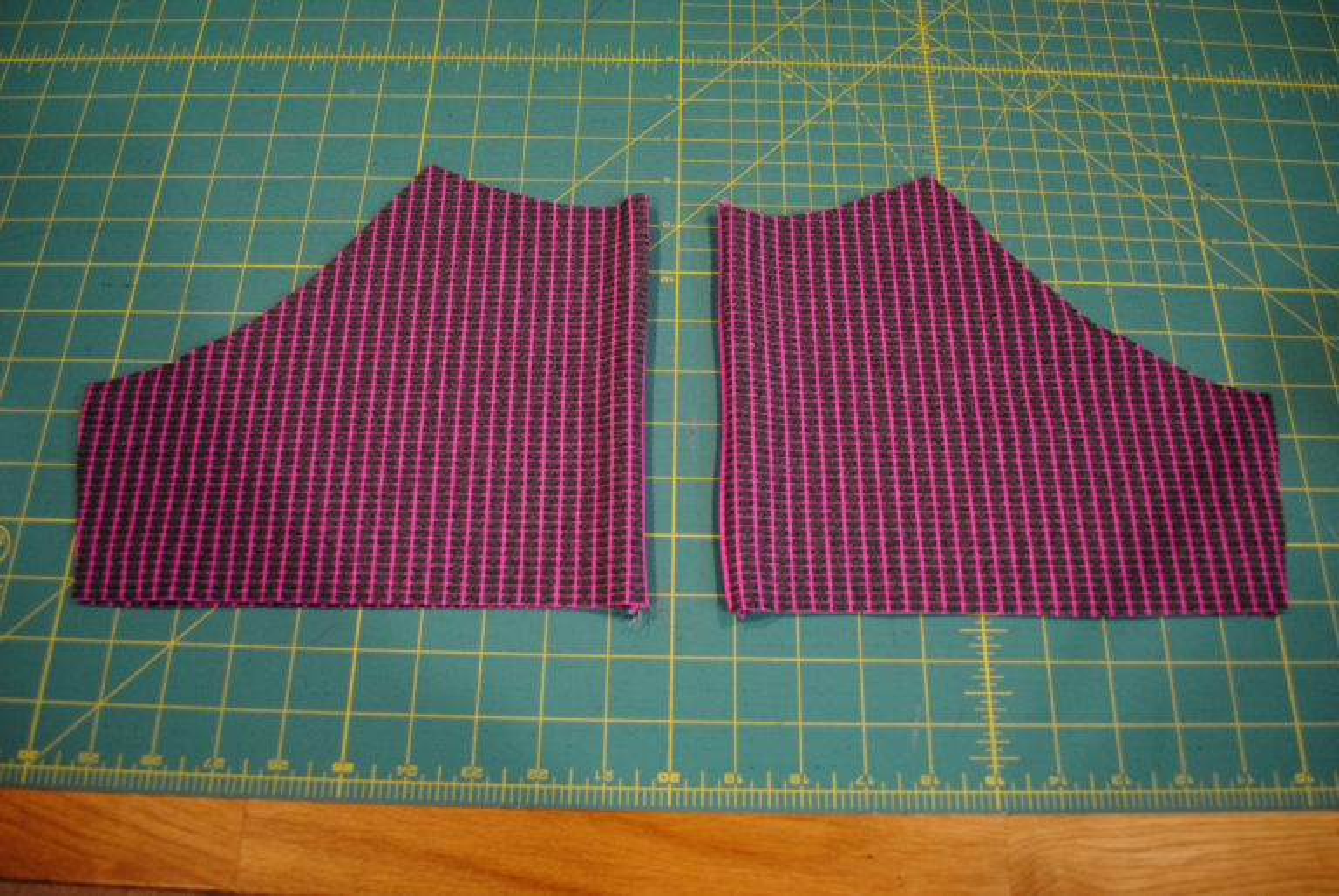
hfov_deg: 67.3
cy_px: 448
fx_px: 1005
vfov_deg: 48.0
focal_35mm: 27
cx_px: 670
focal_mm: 18
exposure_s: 1/50
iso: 800
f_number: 3.5
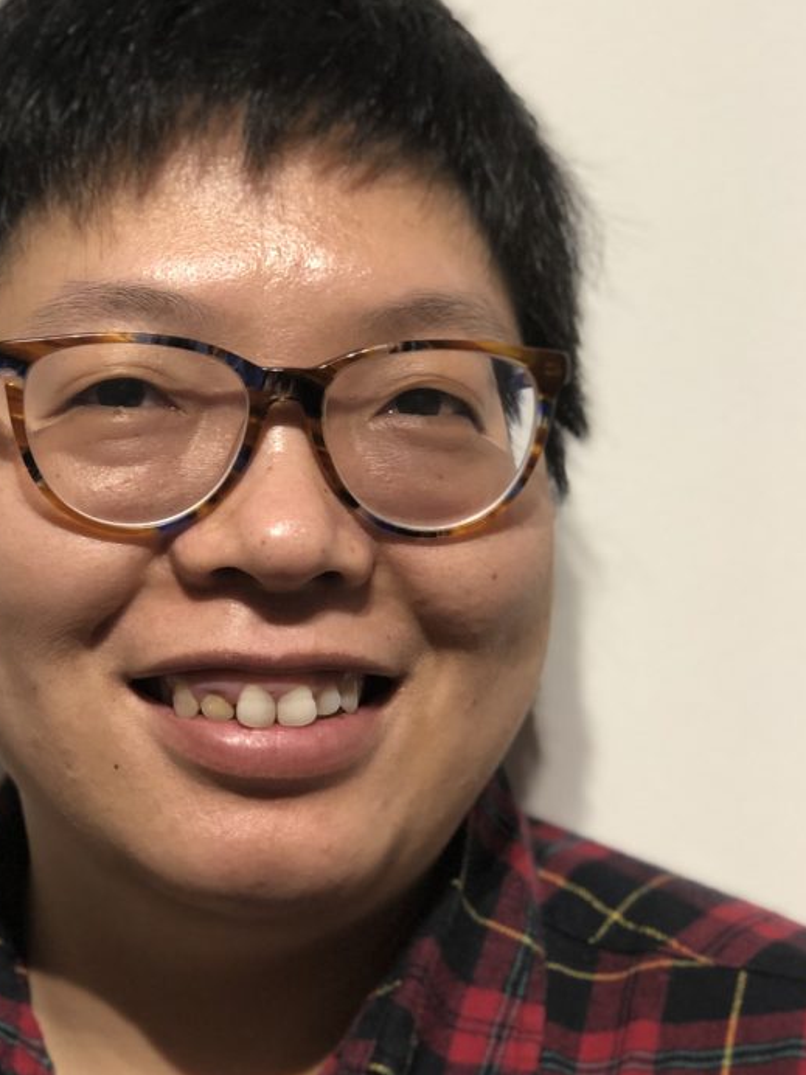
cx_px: 250
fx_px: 2390
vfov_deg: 25.3
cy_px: 615
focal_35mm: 77
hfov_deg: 19.1
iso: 125
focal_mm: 6
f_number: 2.4
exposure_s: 1/25
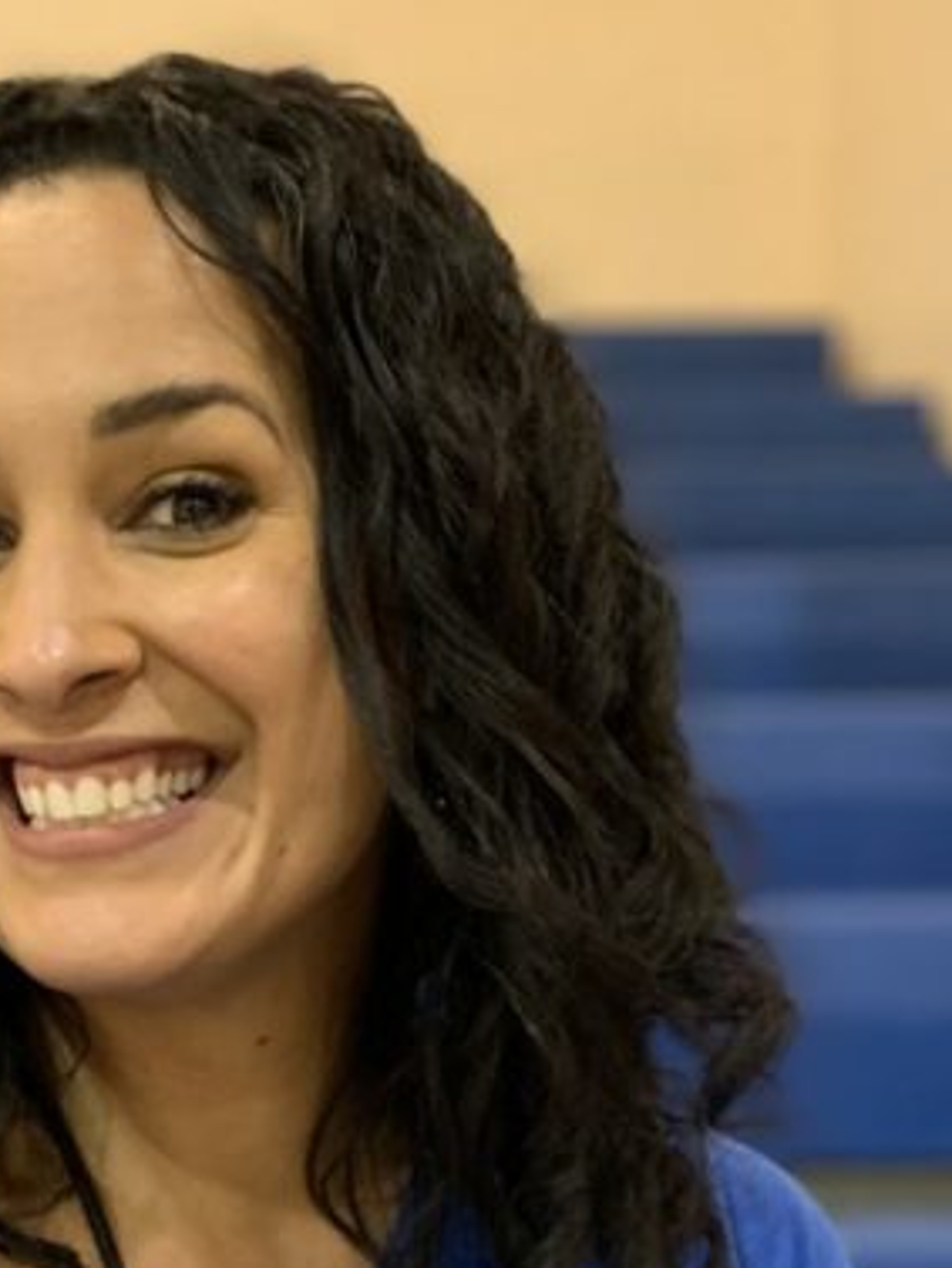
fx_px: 2639
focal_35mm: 72
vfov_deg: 26.2
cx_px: 145
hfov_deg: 20.2
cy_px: 1135
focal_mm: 4.25
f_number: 1.8
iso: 320
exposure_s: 1/30
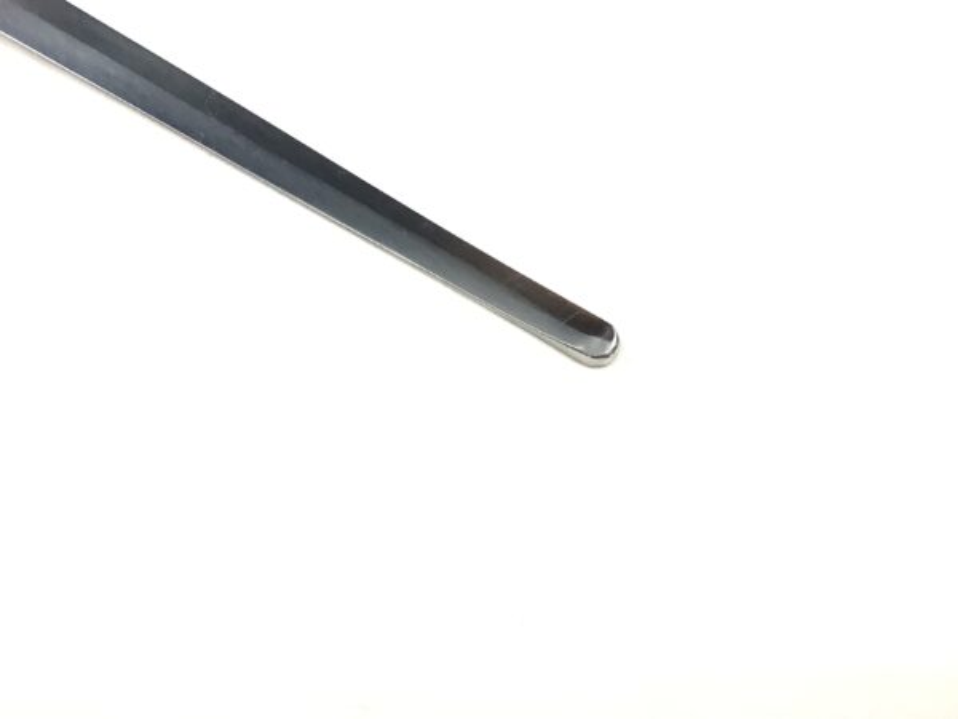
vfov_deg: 45.4
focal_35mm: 31
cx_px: 479
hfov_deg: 58.4
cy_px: 360
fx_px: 858
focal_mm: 3.3
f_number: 2.4
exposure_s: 1/60
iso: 250
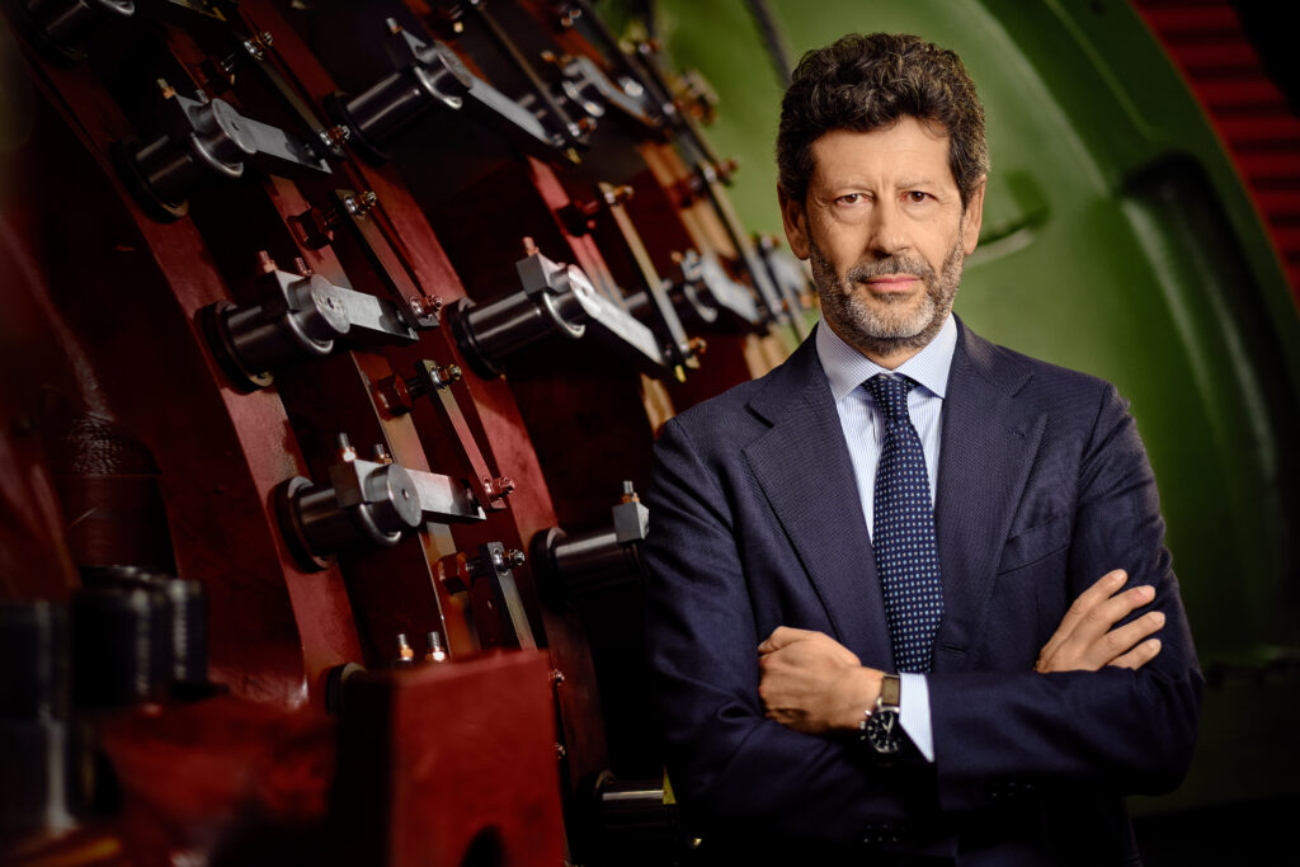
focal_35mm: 84
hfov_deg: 24.2
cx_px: 650
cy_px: 434
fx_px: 3034
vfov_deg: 16.3
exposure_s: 1/500
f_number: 1.2
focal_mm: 56
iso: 200
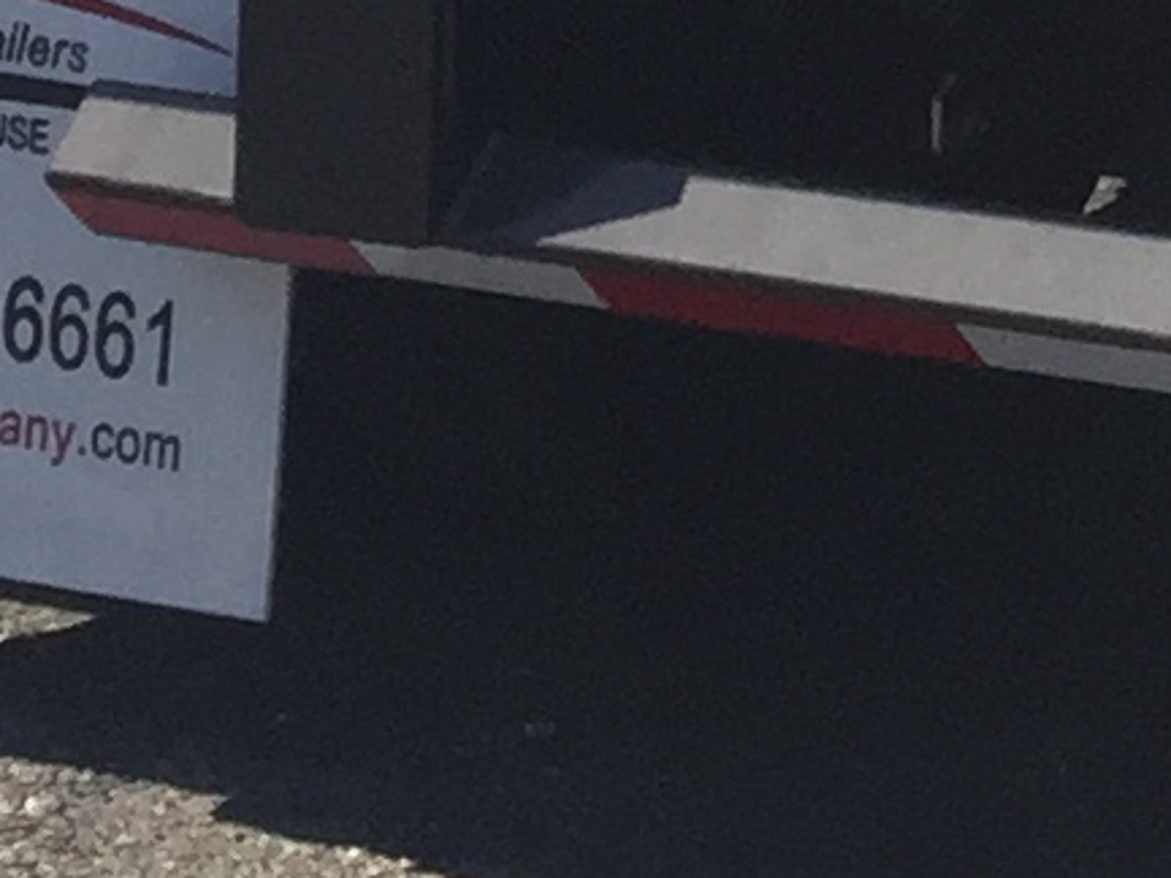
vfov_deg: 6.0
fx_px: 7408
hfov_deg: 8.7
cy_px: -2325
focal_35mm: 219
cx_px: 1990
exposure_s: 1/1721
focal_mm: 4.15
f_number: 2.2
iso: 32
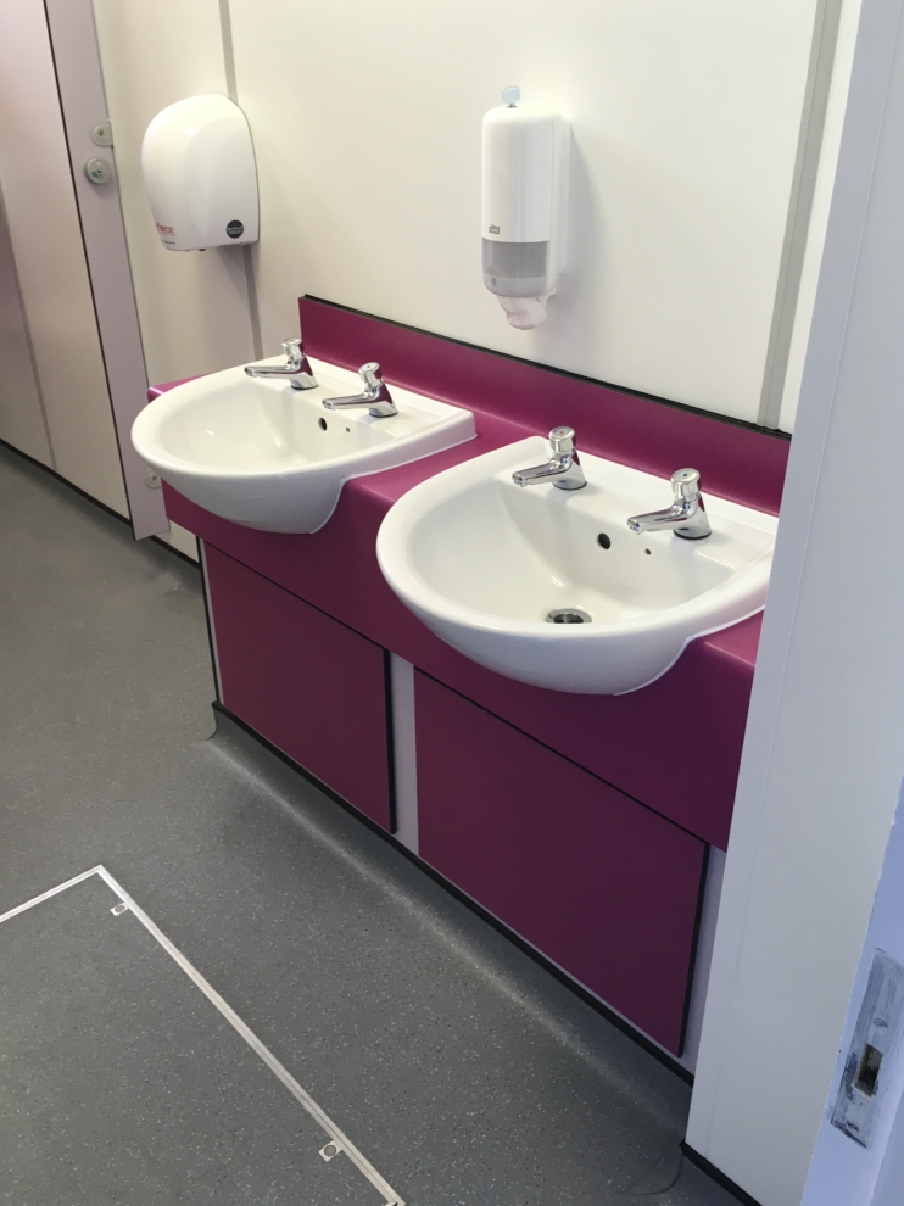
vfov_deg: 60.0
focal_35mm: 30
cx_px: 463
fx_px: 1045
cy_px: 586
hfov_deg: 46.8
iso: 64
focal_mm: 4.15
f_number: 2.2
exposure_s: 1/33
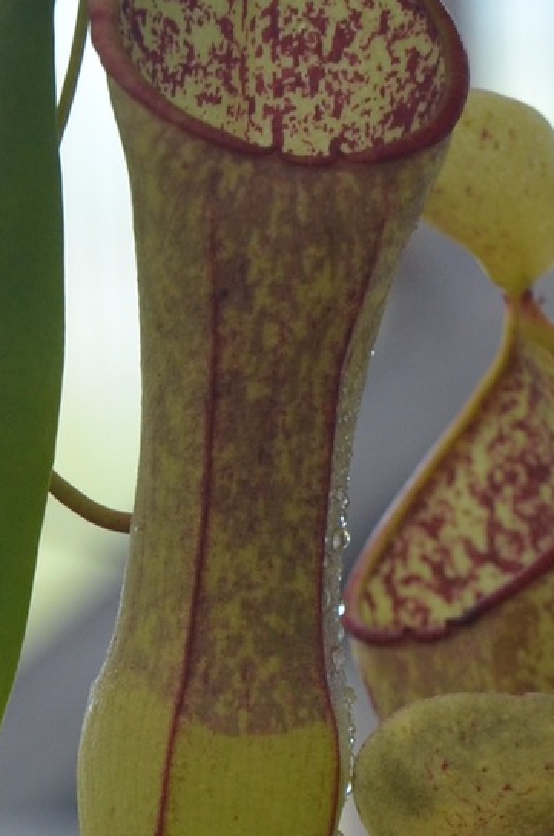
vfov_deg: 4.6
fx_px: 10364
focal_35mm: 447
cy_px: 913
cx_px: 387
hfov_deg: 3.1
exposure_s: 1/320
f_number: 4.5
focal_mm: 70
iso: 400
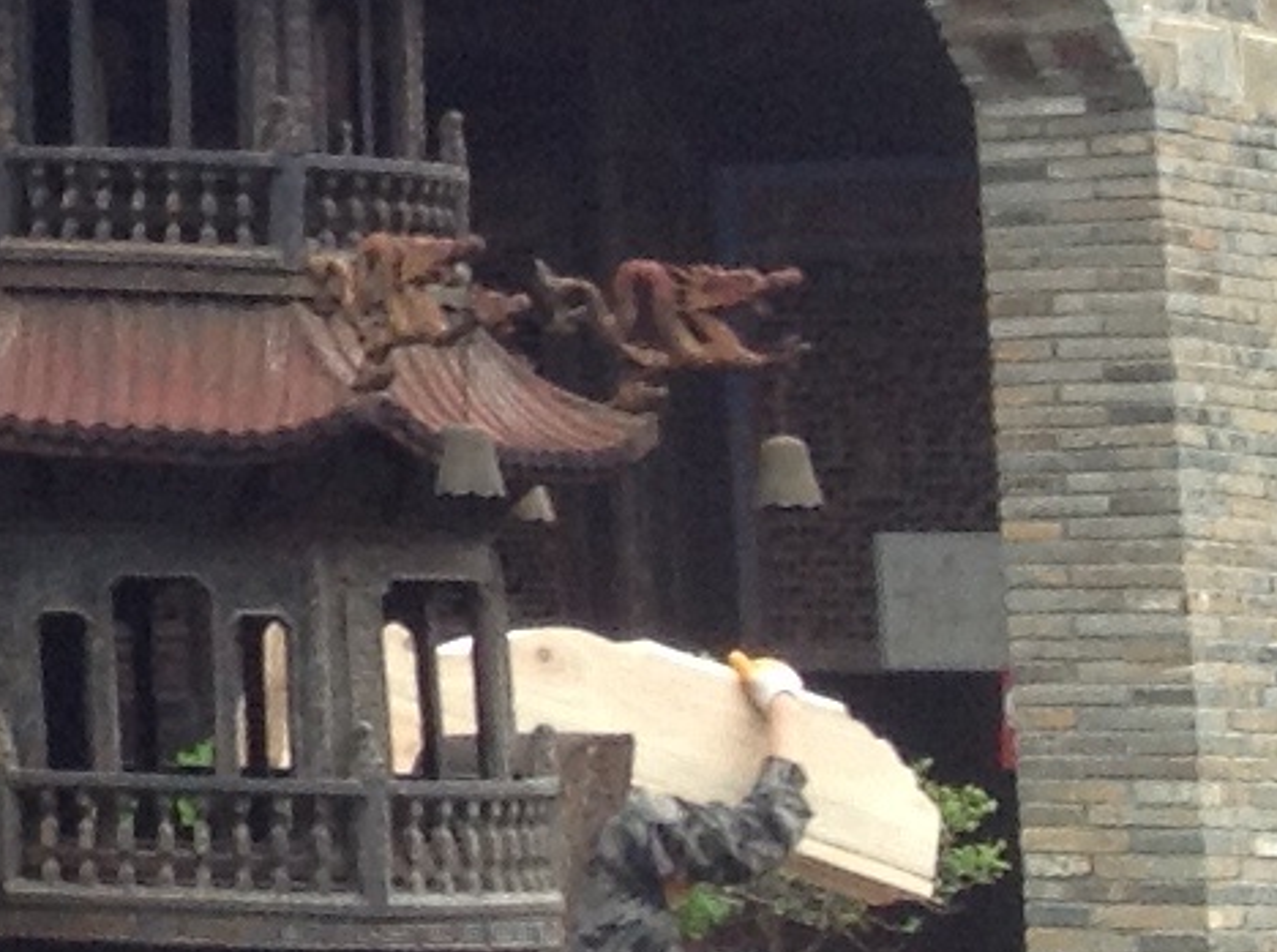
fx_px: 7142
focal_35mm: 194
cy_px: -491
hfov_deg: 9.0
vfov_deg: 7.5
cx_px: -1992
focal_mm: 4.28
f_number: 2.4
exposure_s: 1/154
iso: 50
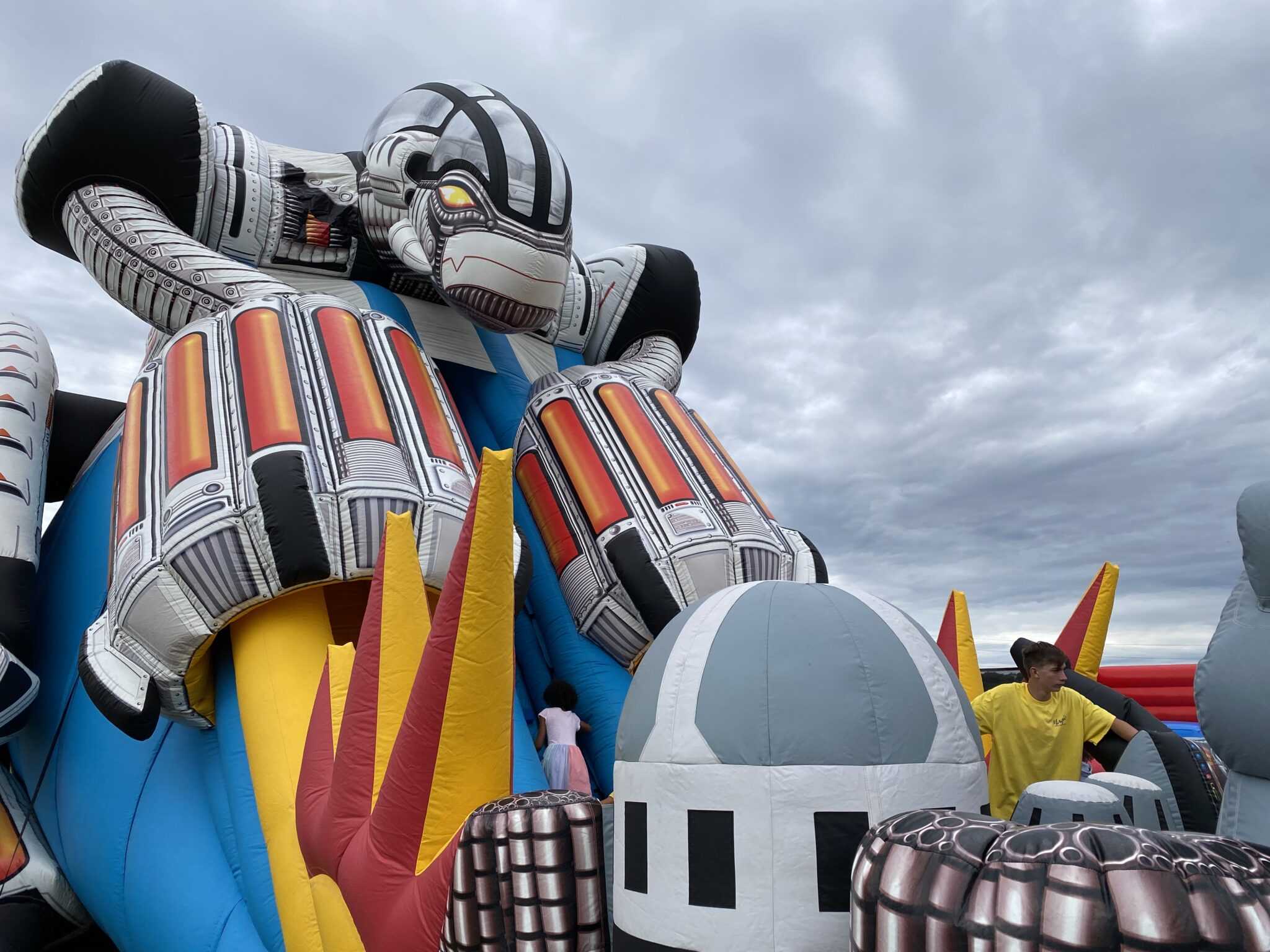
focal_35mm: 26
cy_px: 476
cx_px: 635
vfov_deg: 53.1
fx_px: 954
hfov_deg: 67.3
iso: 32
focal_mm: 4.25
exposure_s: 1/2688
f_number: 1.8
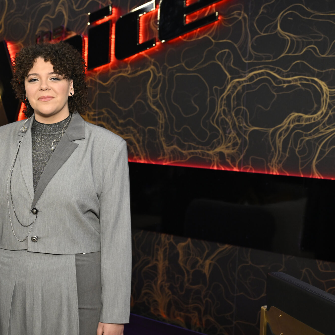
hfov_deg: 32.1
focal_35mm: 53
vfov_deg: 32.2
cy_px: 168
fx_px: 580
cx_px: 126
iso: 1600
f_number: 4
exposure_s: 1/125
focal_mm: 41
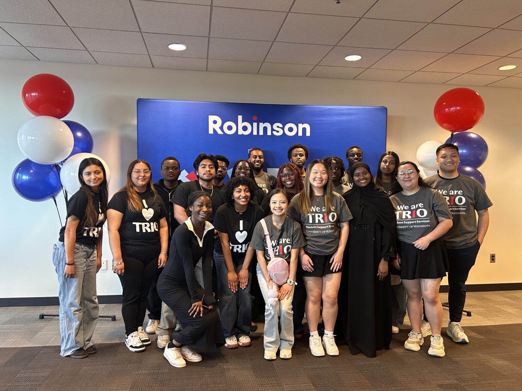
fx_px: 392
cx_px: 261
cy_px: 196
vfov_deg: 53.1
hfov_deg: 67.3
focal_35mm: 26
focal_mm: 5.7
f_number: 1.5
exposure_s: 1/60
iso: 320
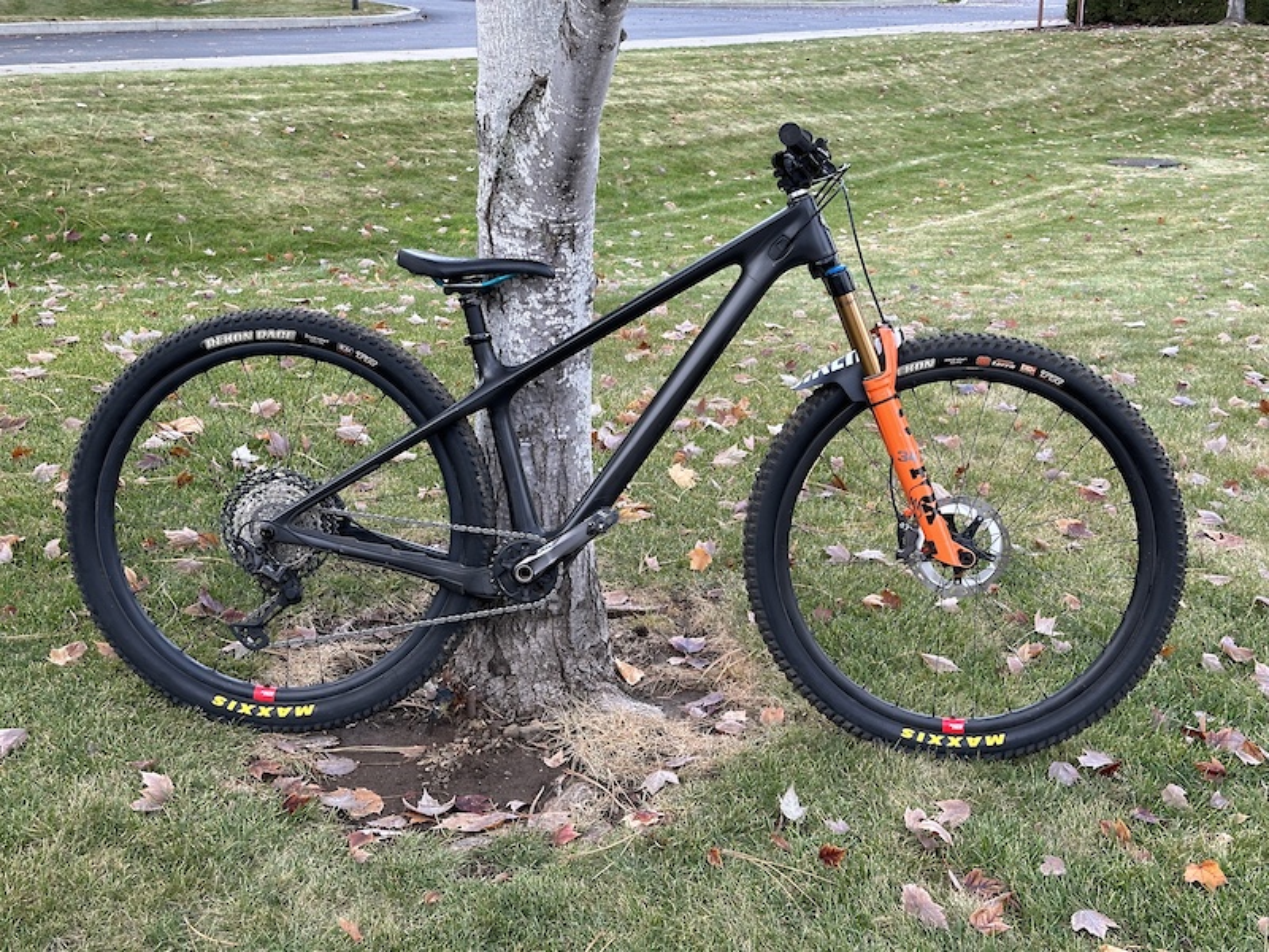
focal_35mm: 48
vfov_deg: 30.3
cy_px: 476
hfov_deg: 39.7
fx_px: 1760
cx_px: 634
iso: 64
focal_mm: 6.86
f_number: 1.78
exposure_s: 1/149
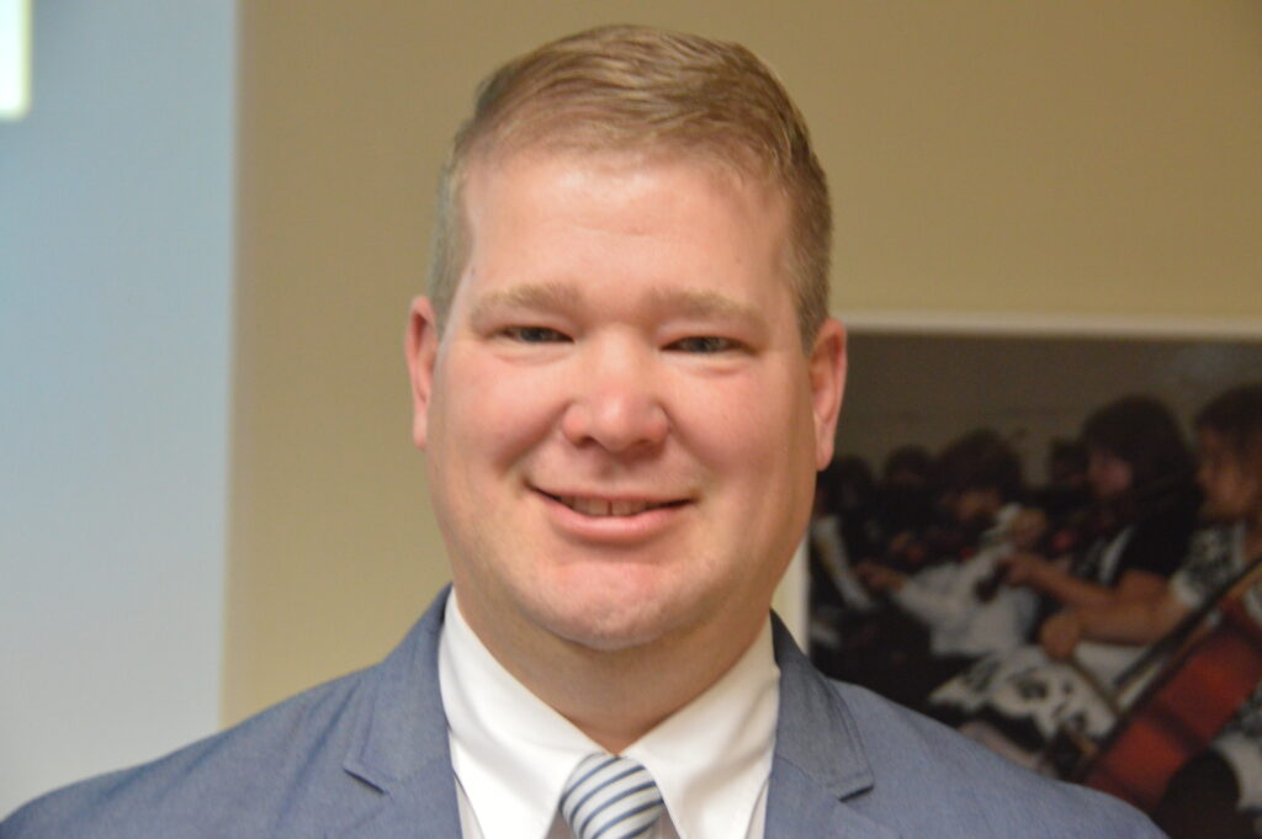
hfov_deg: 21.9
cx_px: 631
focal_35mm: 93
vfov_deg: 14.7
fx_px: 3257
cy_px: 420
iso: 2500
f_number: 4.8
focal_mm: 62
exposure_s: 1/60
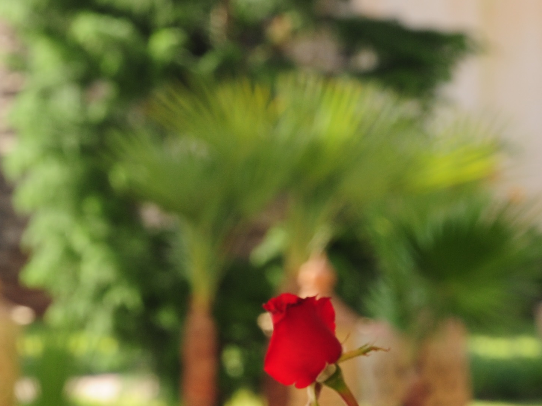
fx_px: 6684
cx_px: 263
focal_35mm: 427
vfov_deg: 3.5
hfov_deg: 4.6
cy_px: 422
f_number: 13
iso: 400
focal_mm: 150
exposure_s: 1/60
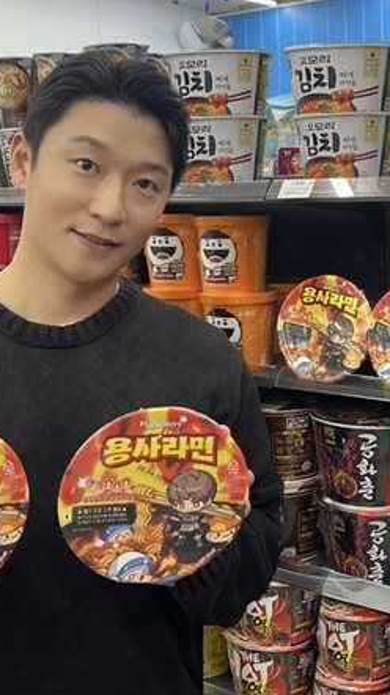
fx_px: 682
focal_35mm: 37
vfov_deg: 54.0
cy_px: 351
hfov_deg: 31.6
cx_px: 272
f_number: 1.6
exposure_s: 1/120
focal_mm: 5.1
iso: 125
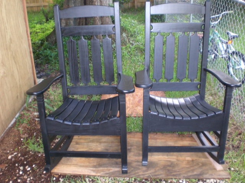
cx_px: 122
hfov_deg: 49.0
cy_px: 92
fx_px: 269
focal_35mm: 38
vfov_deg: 37.7
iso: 200
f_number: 3.1
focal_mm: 6.3
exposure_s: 1/60
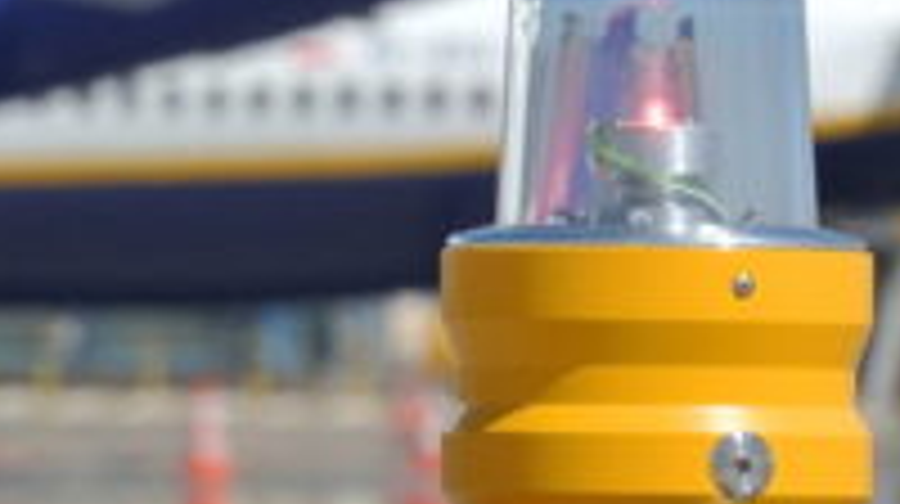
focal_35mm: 670
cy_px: -32
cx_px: -99
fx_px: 15972
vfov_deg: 1.8
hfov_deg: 3.2
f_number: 6.3
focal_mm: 61.6
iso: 100
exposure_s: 1/640
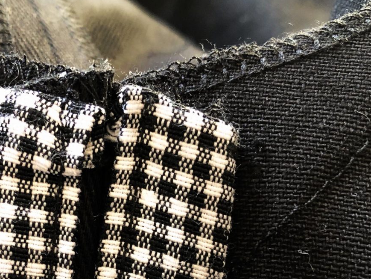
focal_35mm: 66
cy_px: 277
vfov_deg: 21.5
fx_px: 707
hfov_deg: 28.9
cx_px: 93
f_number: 1.8
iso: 64
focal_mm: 3.99
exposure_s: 1/17
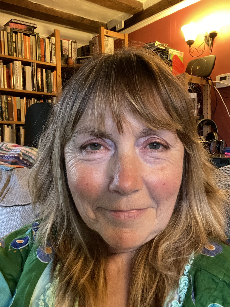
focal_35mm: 30
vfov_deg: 60.0
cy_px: 154
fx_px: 266
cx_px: 115
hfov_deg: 46.8
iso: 640
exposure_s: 1/25
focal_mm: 2.71
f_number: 2.2
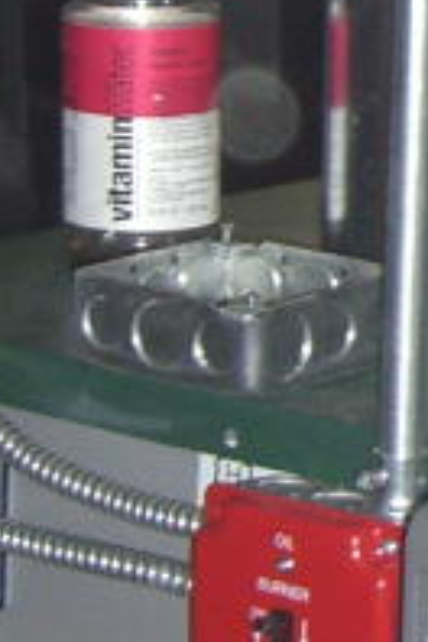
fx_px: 4280
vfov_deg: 8.6
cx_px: 1044
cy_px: 159
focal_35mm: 240
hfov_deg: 5.5
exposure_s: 1/60
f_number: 2.7
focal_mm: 6.2
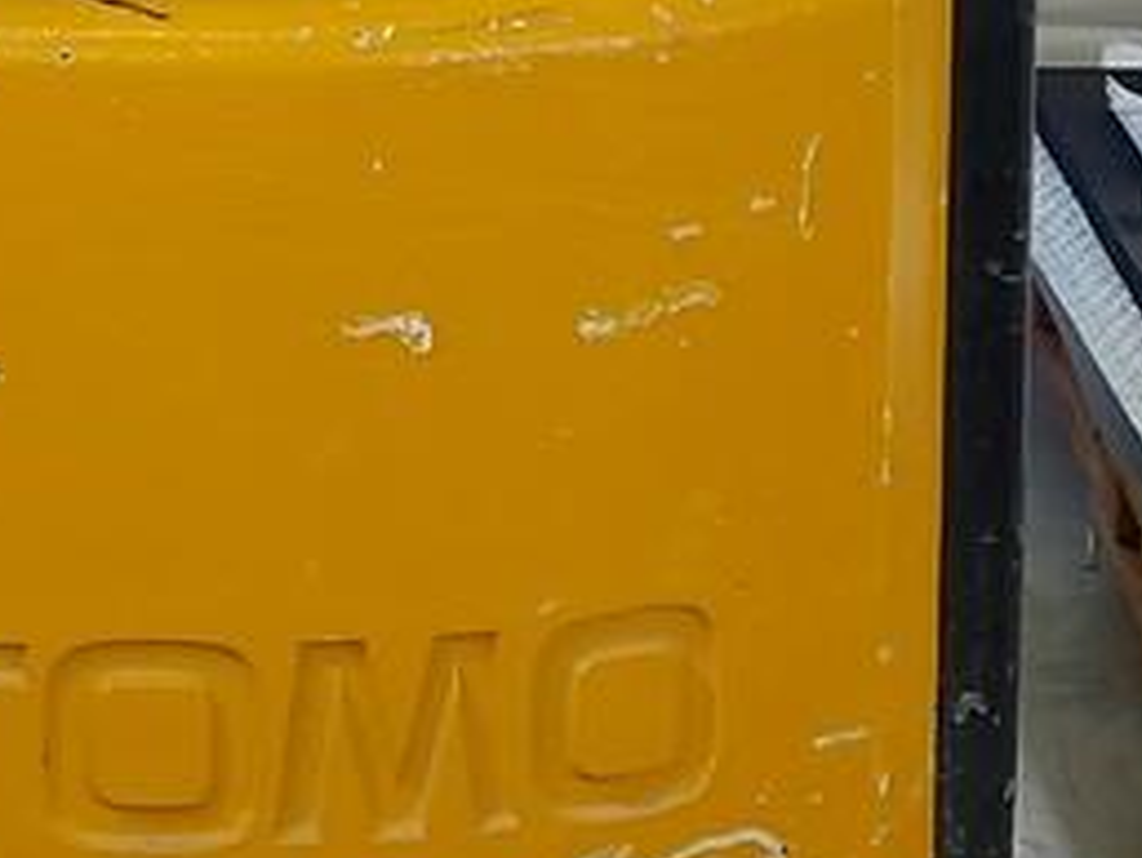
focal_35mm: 140
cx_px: -147
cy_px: -496
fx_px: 4621
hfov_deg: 13.8
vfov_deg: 10.2
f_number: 1.8
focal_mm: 5.23
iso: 100
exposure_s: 1/50
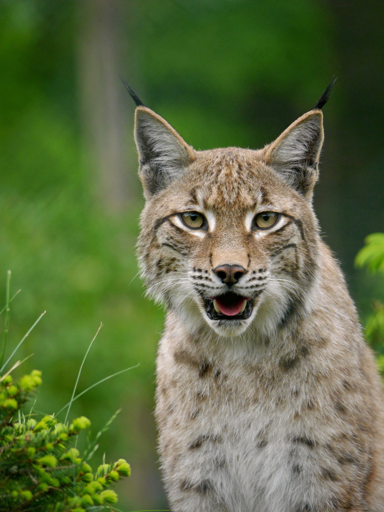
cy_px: 256
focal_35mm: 428
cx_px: 192
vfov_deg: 4.6
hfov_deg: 3.5
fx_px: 6330
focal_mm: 214
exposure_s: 1/800
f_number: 5.1
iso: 1000
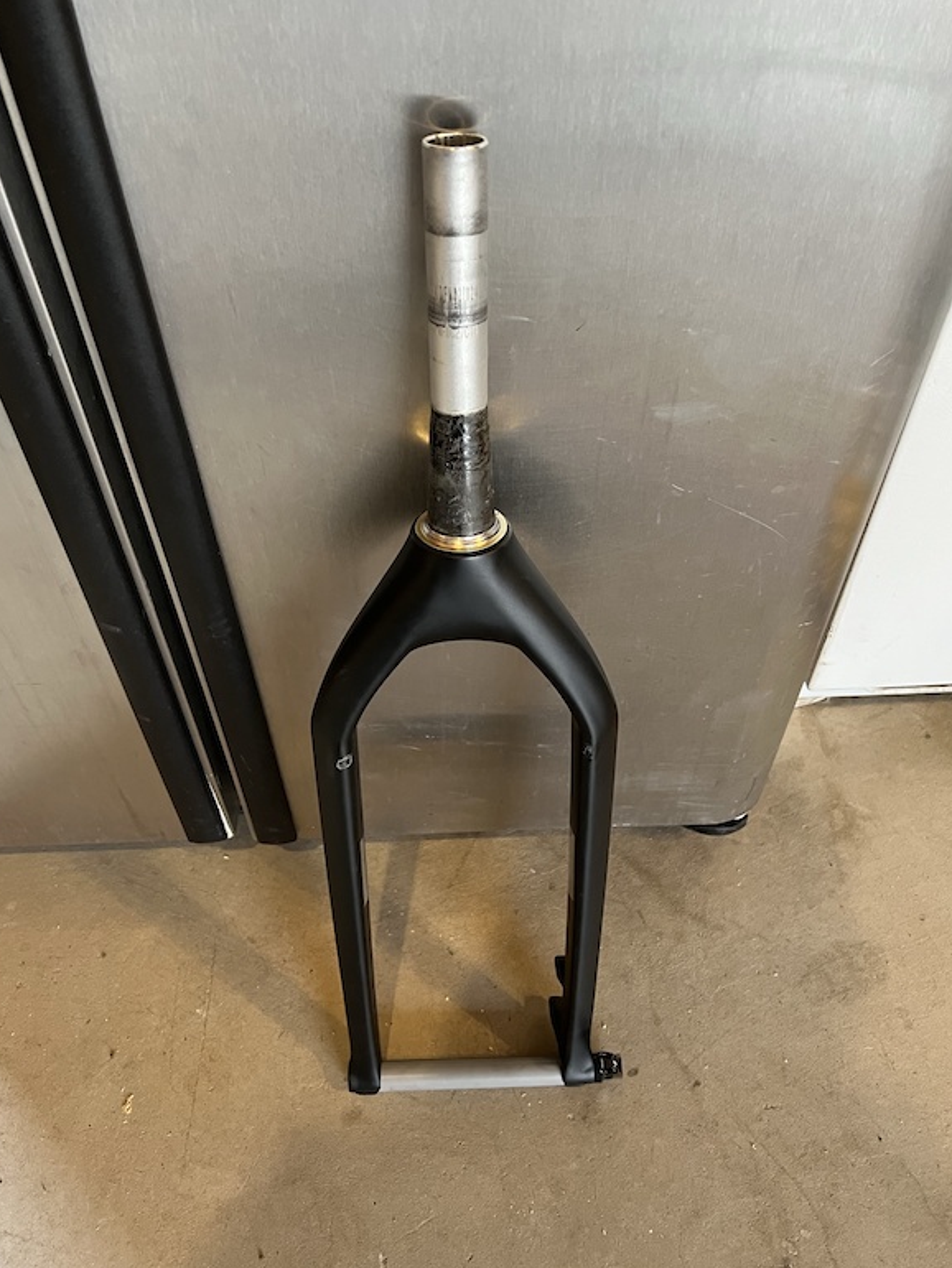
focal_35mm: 27
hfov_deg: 51.4
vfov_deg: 65.3
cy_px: 639
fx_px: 990
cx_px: 469
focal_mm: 5.7
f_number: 1.5
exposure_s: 1/60
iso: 250
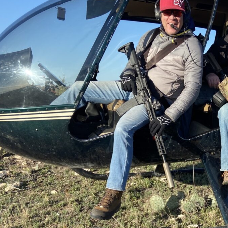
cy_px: 158
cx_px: 223
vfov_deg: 32.4
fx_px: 387
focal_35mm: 52
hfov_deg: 30.6
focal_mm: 4.25
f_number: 1.8
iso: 32
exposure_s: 1/1147
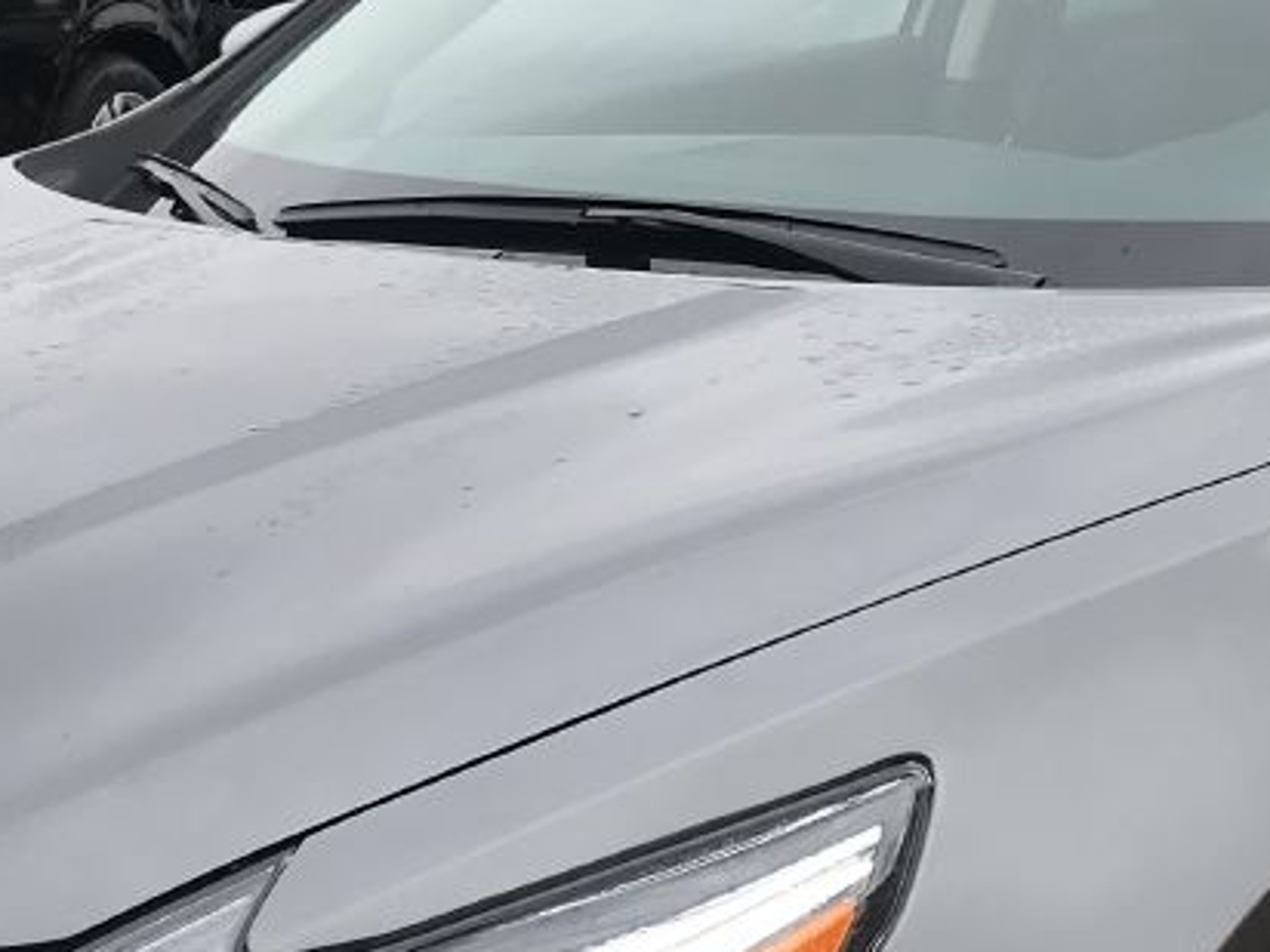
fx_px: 3742
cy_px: 692
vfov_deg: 14.5
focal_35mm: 102
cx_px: 916
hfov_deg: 19.2
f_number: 1.8
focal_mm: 3.99
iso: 20
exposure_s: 1/647
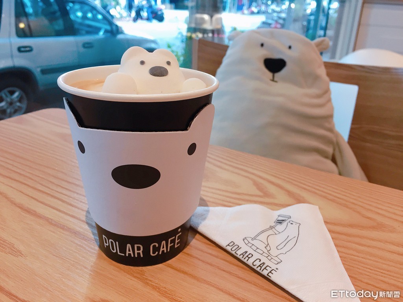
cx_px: 202
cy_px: 151
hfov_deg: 61.7
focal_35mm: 29
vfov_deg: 48.2
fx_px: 338
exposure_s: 1/30
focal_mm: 4.15
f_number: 2.2
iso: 80
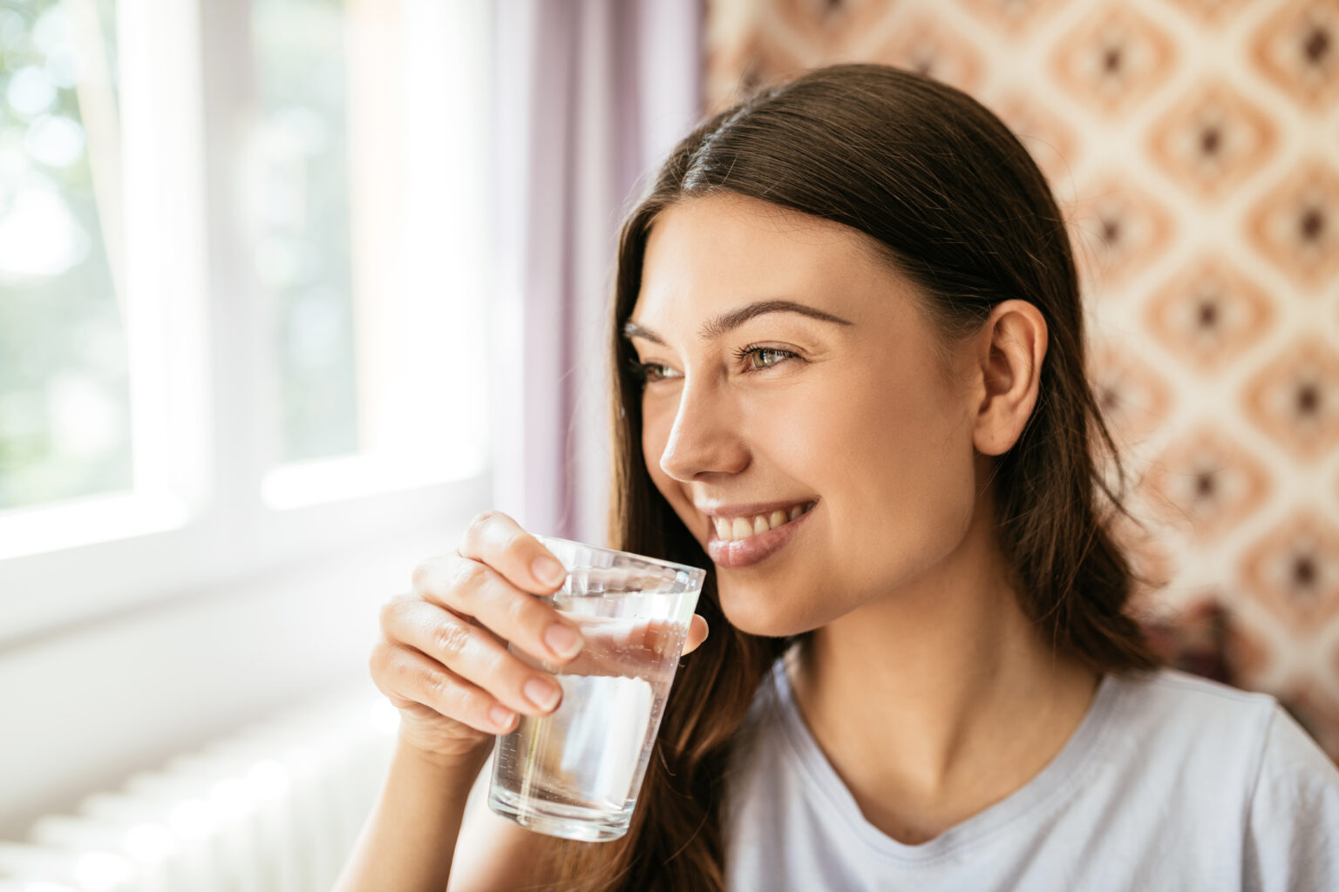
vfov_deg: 37.9
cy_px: 446
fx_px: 1302
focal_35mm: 35
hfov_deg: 54.4
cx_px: 670
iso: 160
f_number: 2.2
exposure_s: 1/200
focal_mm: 35
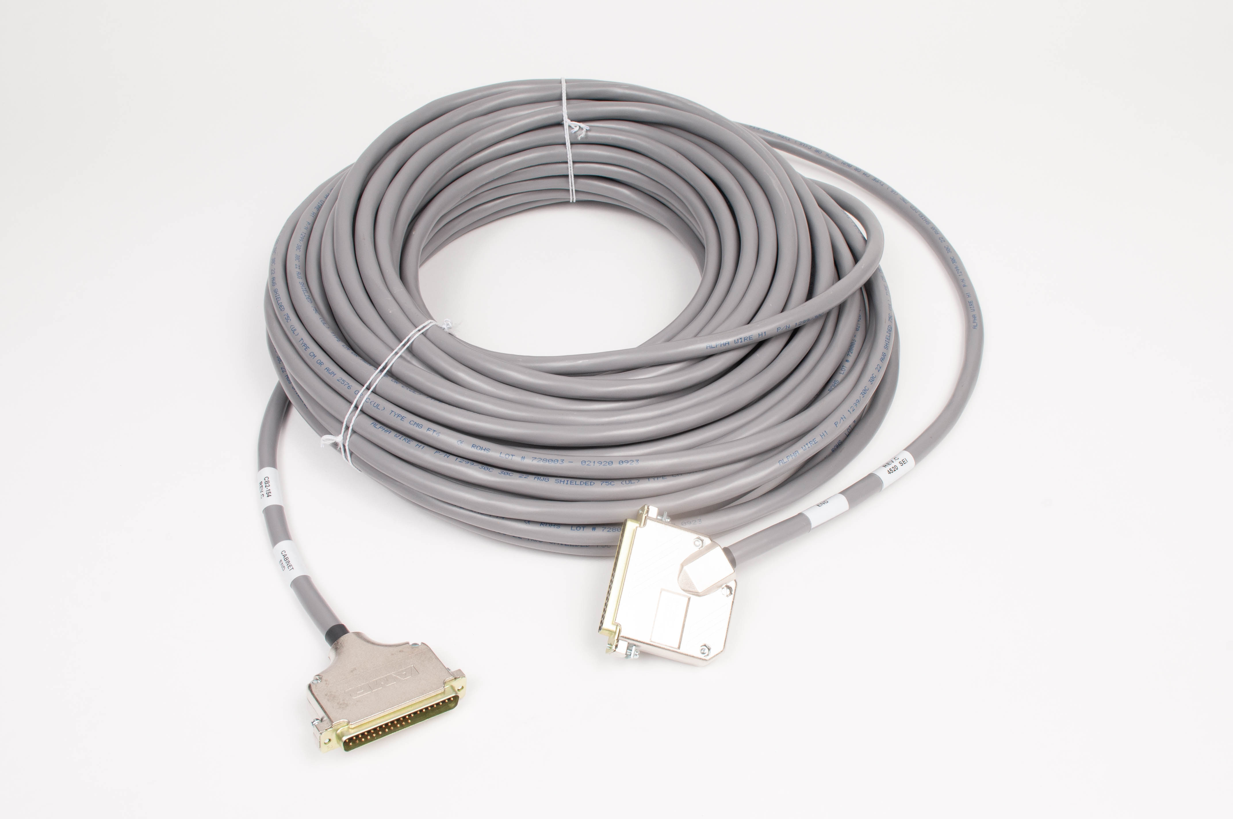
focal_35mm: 36
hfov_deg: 53.2
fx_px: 1231
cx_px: 616
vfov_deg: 36.8
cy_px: 410
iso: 200
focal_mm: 24
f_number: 11
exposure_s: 1/80
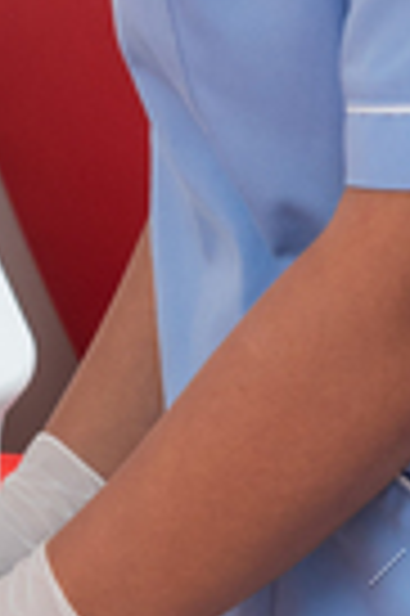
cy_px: 171
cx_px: 50
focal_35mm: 323
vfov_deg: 6.4
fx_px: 5531
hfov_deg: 4.2
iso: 320
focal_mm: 50
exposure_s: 1/160
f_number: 4
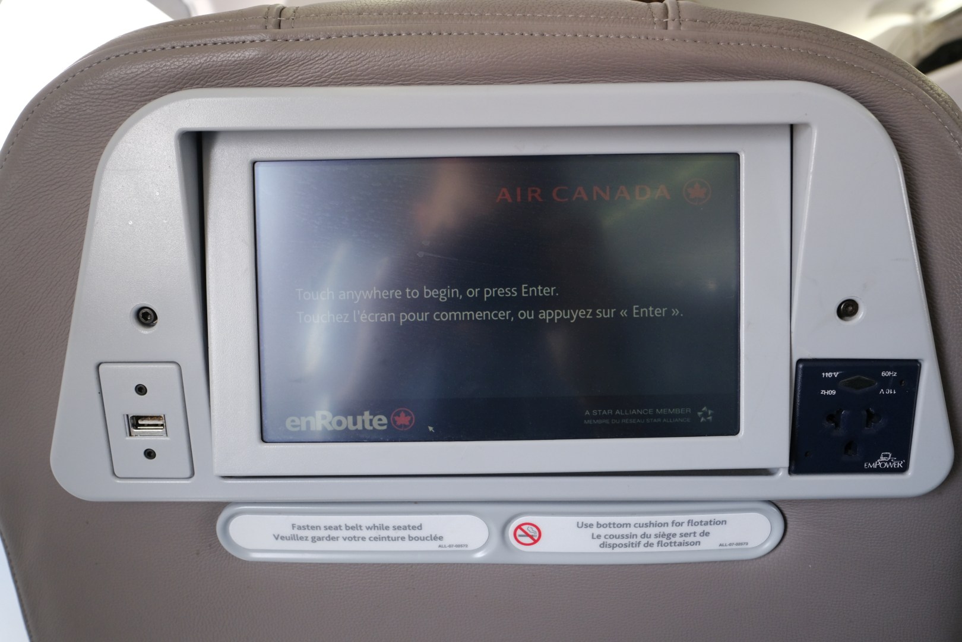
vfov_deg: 53.1
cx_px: 481
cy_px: 321
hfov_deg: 73.7
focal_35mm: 24
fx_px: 641
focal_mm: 16
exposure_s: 1/100
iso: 1600
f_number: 5
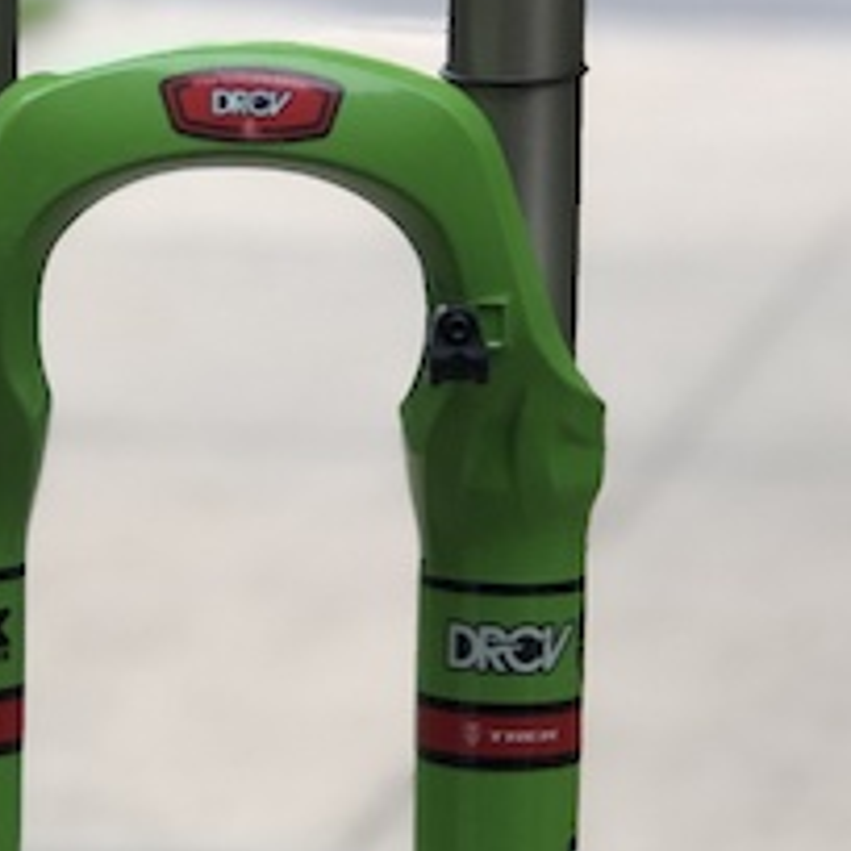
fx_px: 5507
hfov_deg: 8.8
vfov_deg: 8.8
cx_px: 209
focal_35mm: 198
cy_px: 317
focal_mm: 6.6
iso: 32
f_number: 2.8
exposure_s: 1/120
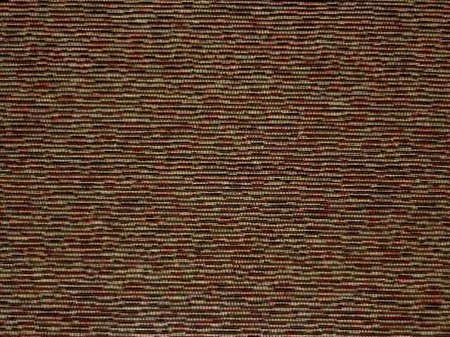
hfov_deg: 22.5
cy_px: 168
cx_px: 225
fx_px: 1131
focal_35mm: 87
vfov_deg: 17.0
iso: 200
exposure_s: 1/40
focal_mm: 15.6
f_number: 5.3
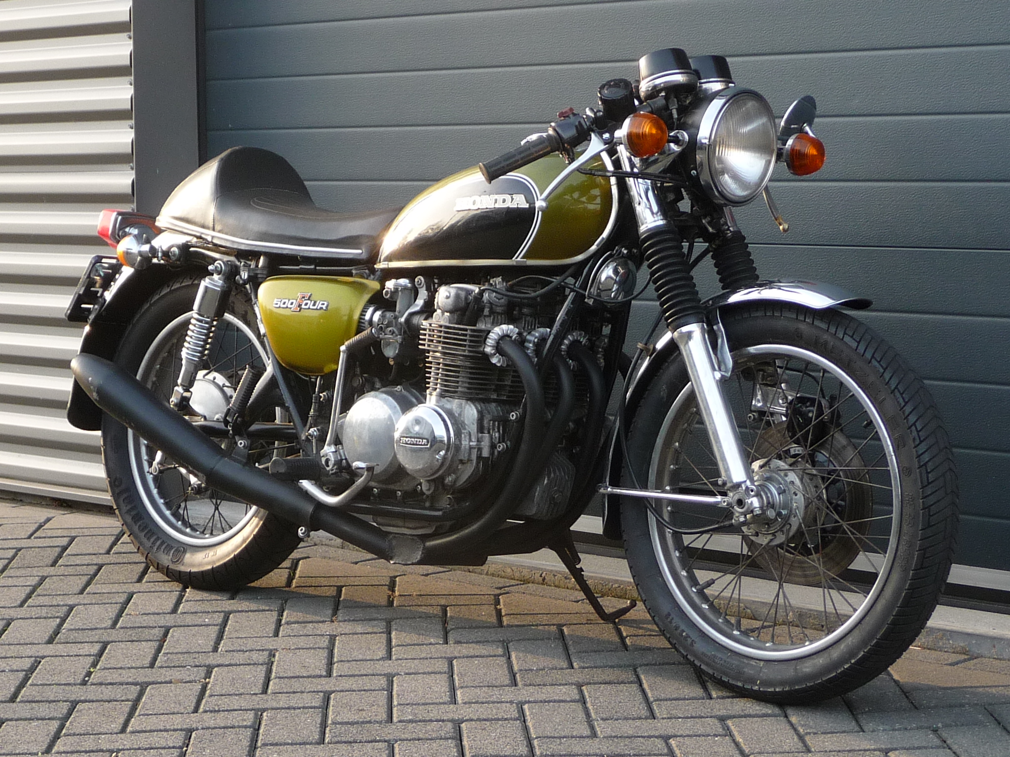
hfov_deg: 25.7
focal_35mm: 76
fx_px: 2217
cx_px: 505
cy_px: 378
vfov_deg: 19.4
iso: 100
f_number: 4.1
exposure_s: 1/80
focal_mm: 7.6
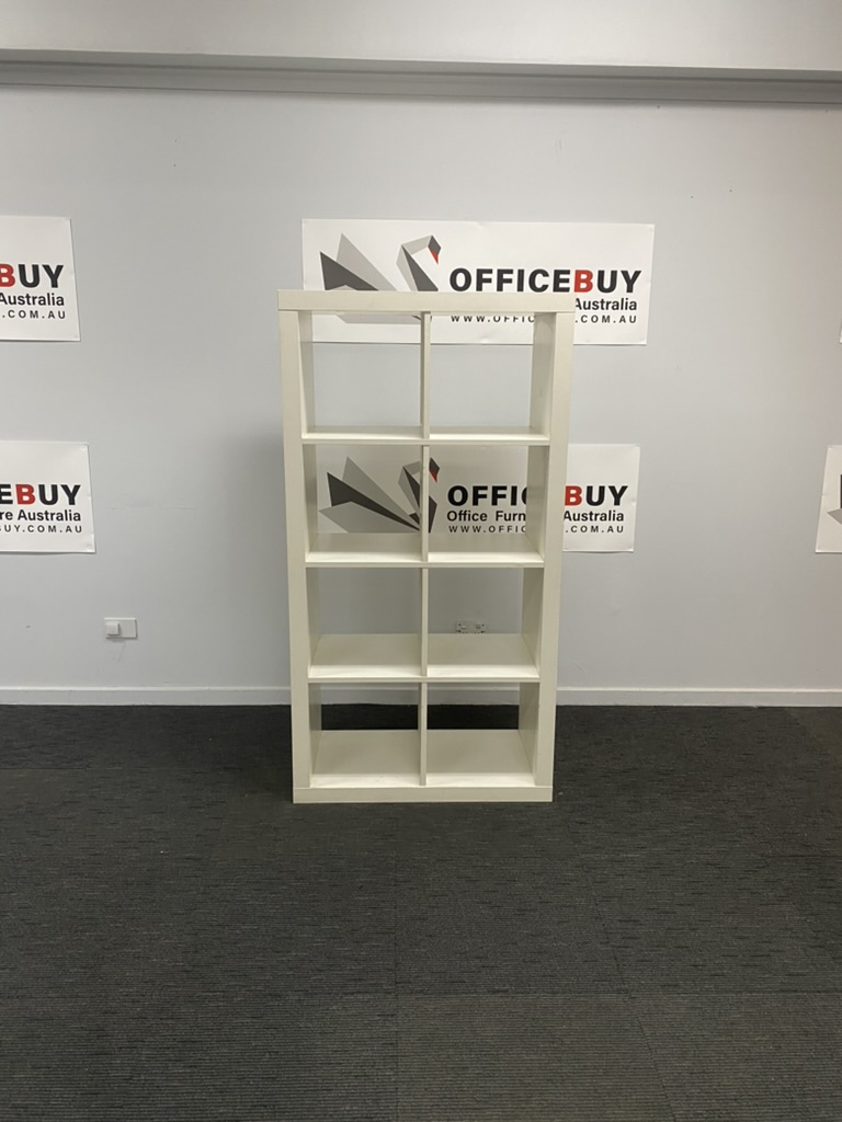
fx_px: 843
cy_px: 561
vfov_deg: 67.3
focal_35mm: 26
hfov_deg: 53.1
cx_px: 421
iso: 125
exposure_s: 1/50
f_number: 1.8
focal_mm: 4.25
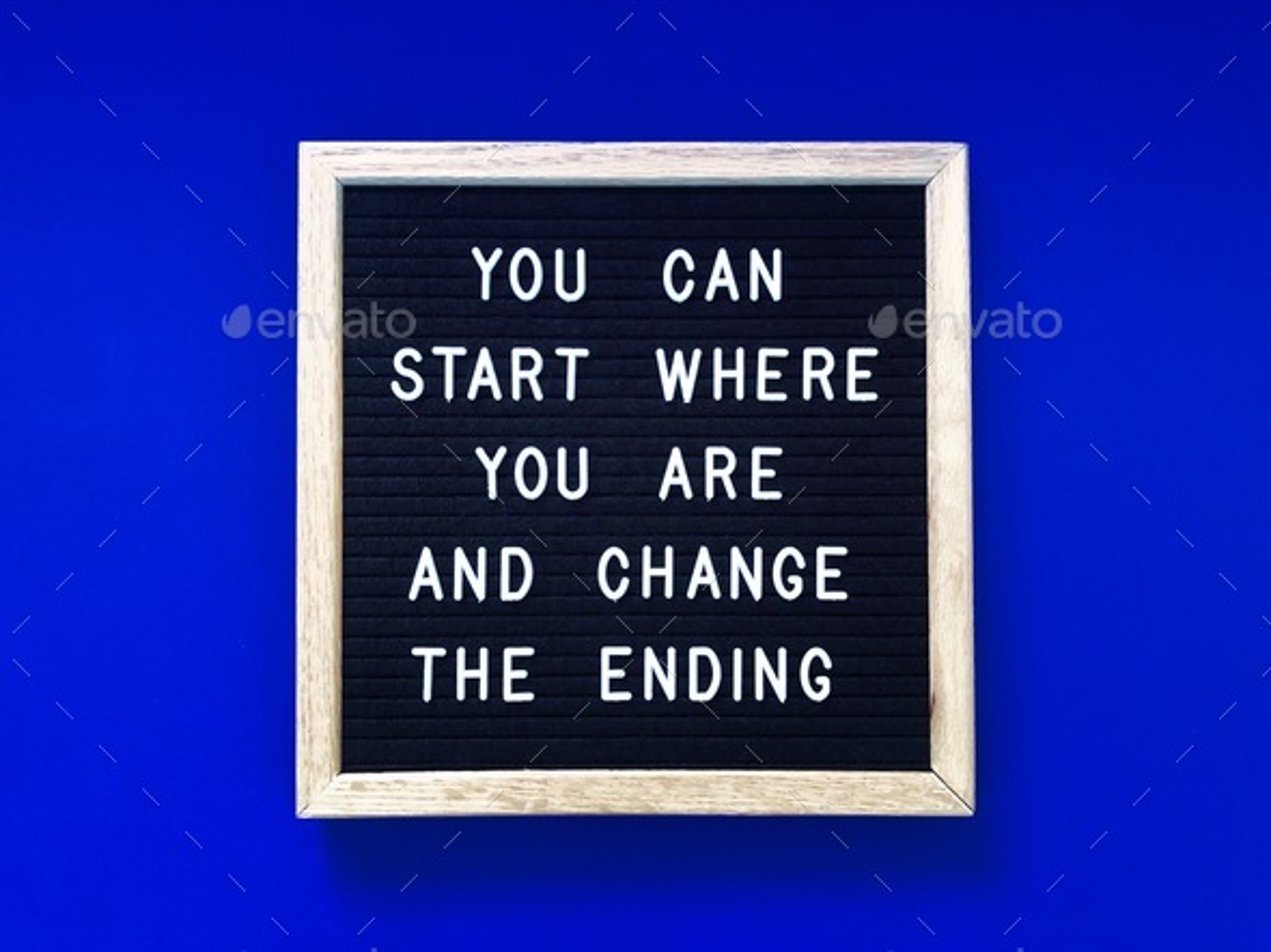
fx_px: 1028
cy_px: 476
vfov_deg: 49.7
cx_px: 636
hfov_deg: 63.5
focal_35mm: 28
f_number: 1.8
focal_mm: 3.99
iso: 100
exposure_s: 1/15
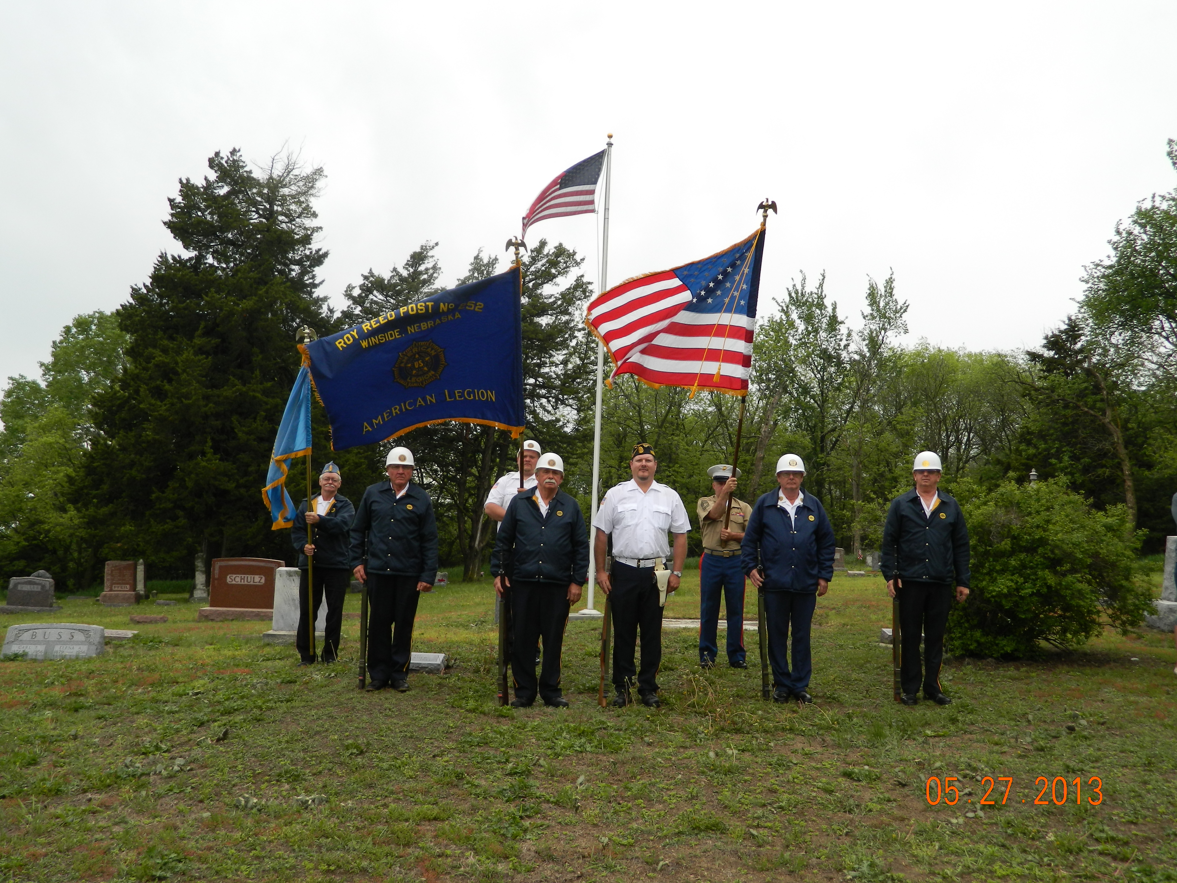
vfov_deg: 40.7
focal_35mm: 35
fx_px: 1190
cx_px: 588
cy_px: 442
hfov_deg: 52.6
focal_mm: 6.2
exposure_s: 1/320
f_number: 3.3
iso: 80
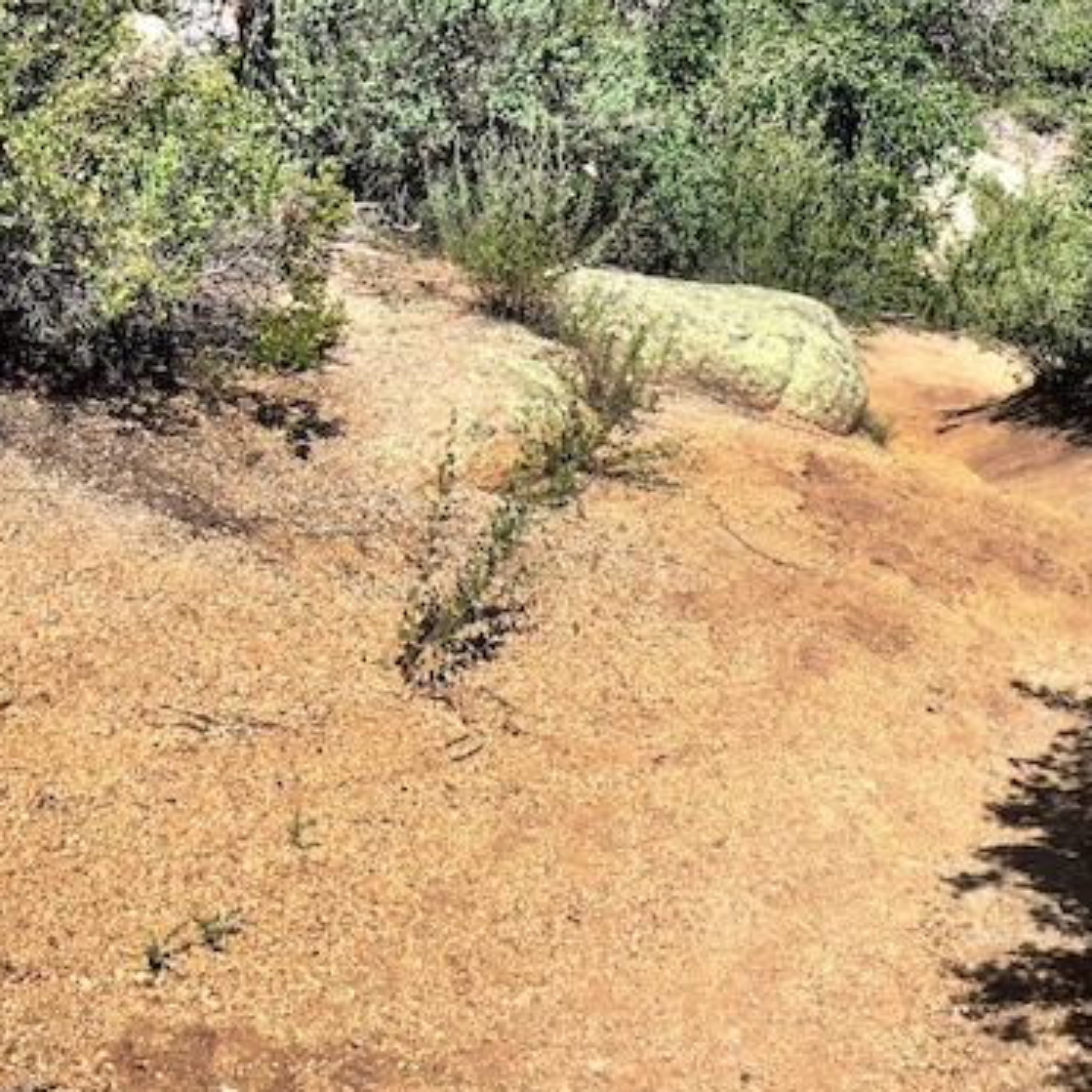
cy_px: 126
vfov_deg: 29.9
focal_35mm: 55
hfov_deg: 30.8
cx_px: 764
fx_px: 1963
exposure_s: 1/2639
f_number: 2.2
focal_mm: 4.15
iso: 32
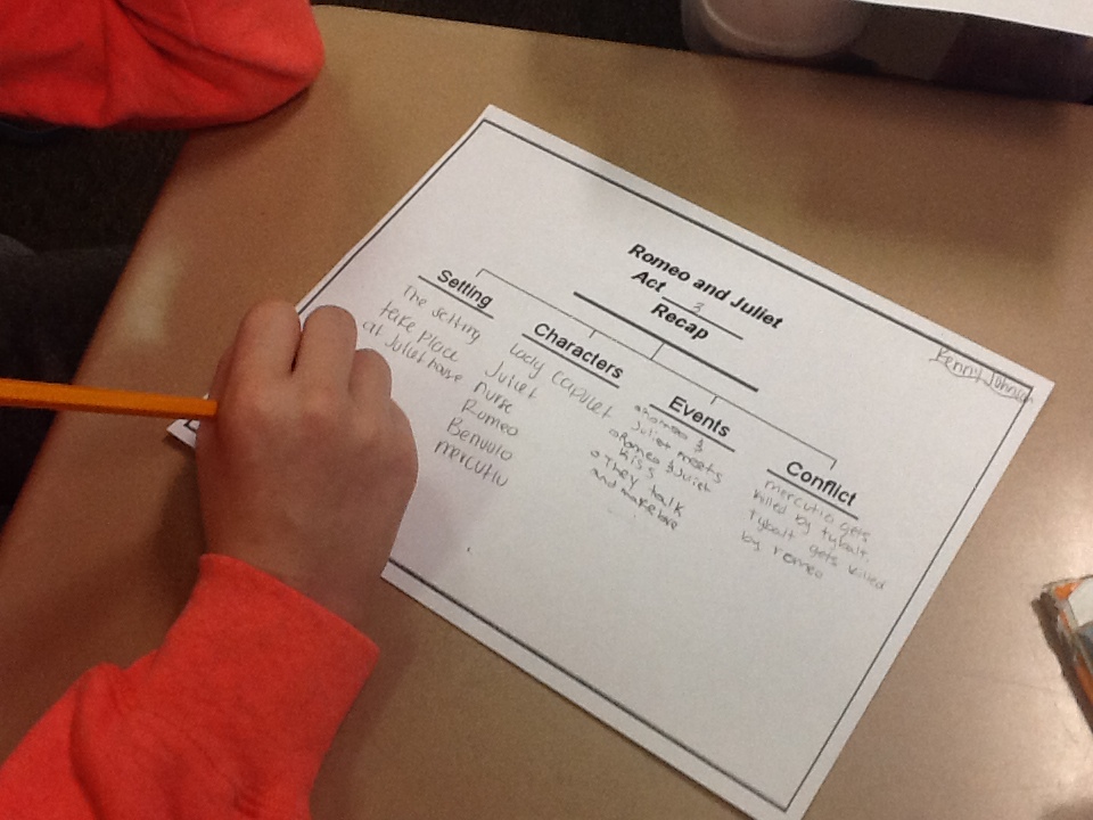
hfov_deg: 42.9
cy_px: 410
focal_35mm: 44
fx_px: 1389
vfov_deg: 32.9
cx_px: 546
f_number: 2.4
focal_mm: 2.03
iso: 64
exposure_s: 1/30
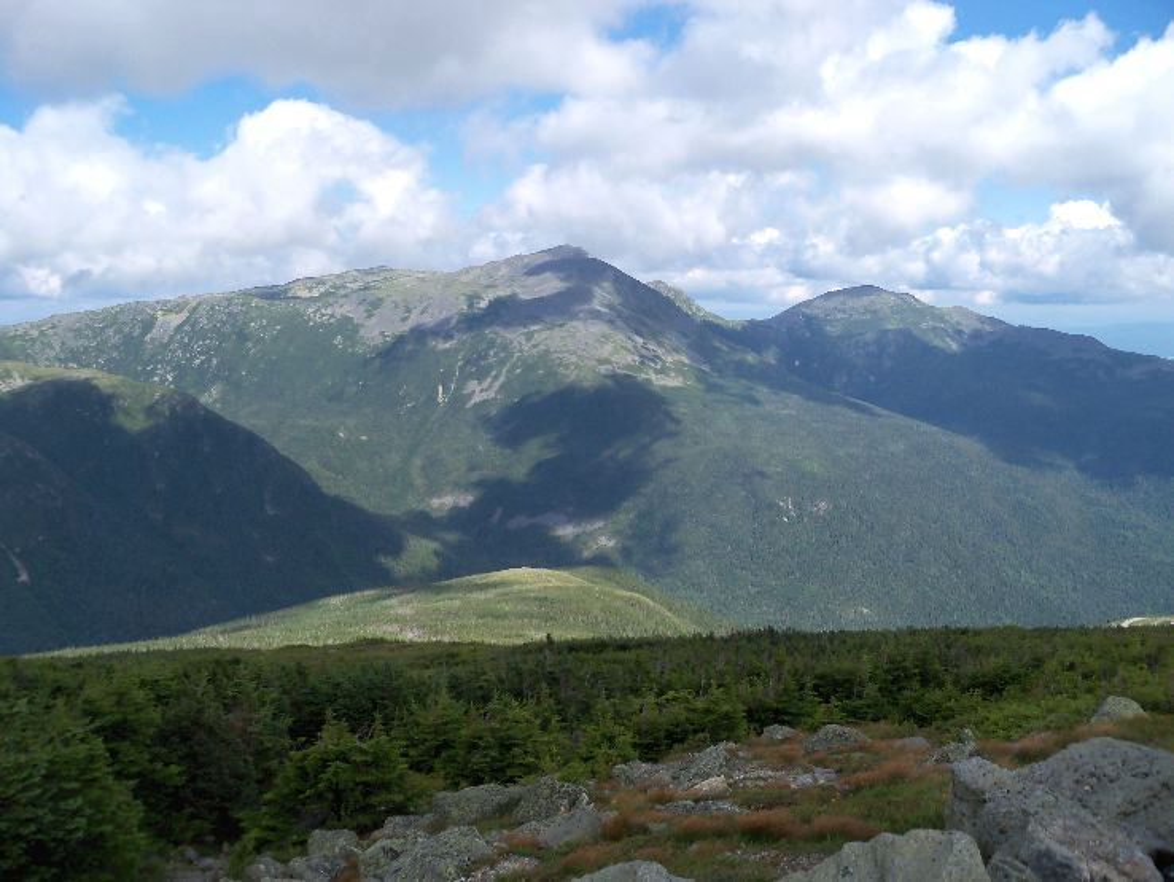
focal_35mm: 35
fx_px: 1187
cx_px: 587
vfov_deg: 40.7
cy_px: 441
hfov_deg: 52.6
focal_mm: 6.2
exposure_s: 1/640
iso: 80
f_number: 3.5
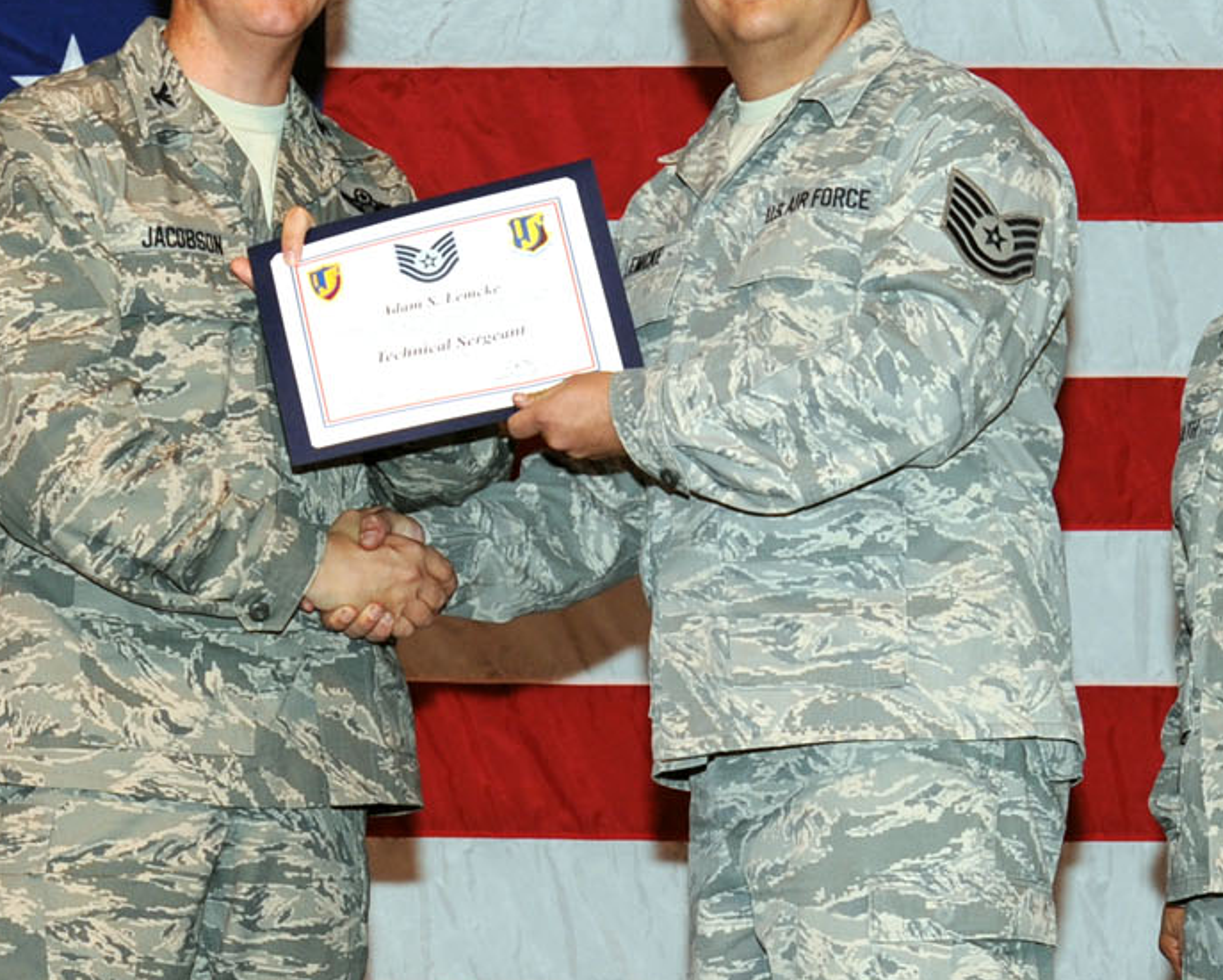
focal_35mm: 160
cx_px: 703
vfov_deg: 9.6
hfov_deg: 12.0
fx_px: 5793
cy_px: 813
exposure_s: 1/60
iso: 800
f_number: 5.6
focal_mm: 52
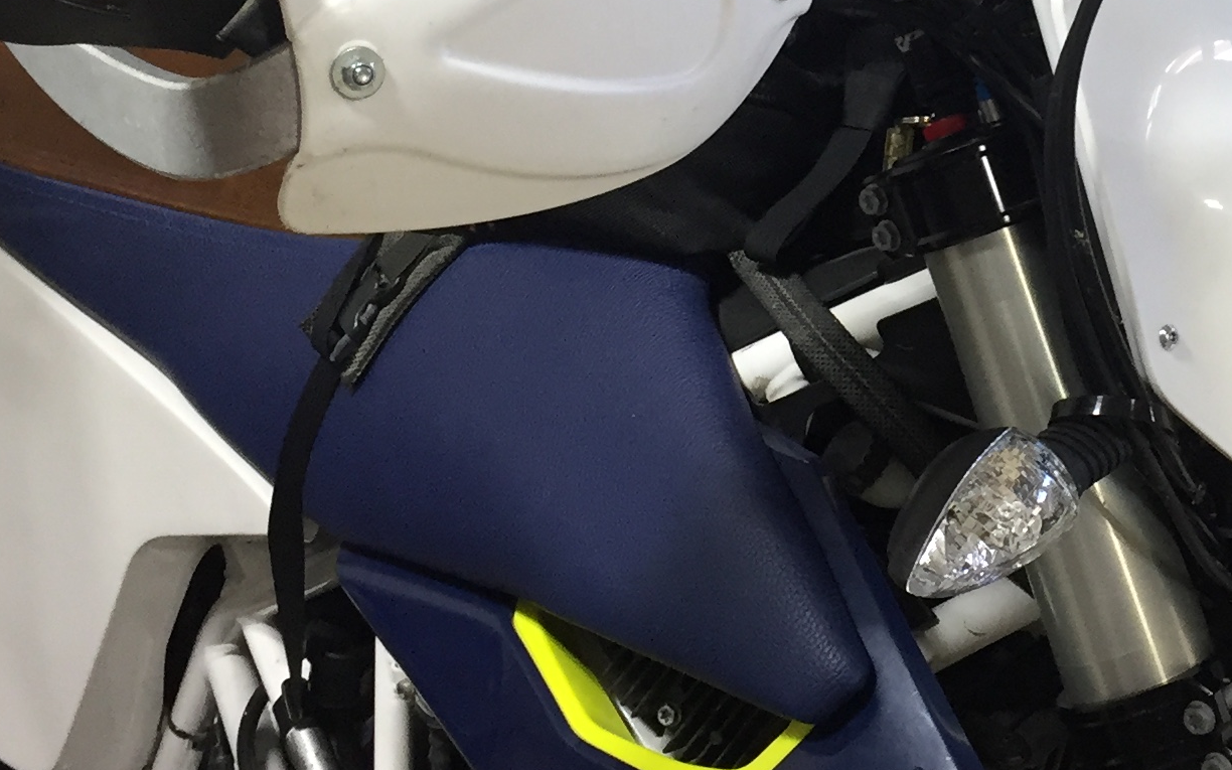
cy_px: -7
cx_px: 1058
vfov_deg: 15.6
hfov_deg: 24.6
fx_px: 2753
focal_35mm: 82
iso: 40
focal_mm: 4.15
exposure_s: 1/30
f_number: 2.2
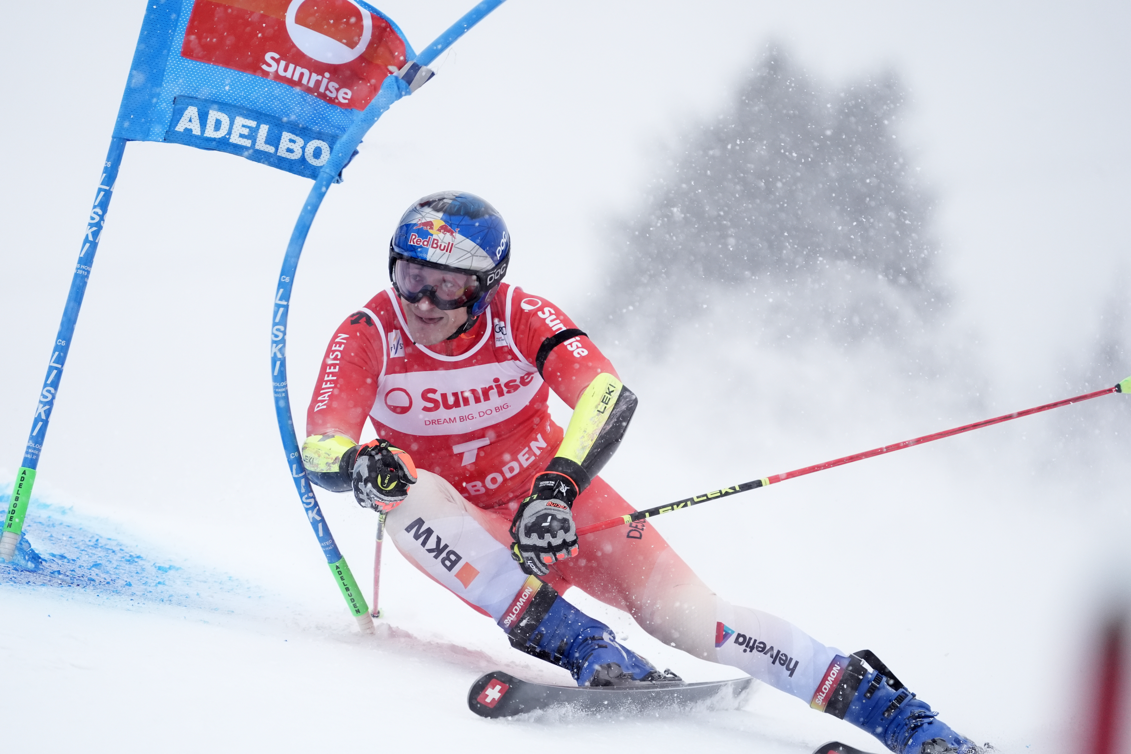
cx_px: 566
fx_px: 18849
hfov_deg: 3.4
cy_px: 377
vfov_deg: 2.3
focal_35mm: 600
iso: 3200
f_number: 6.3
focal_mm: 600
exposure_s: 1/3200
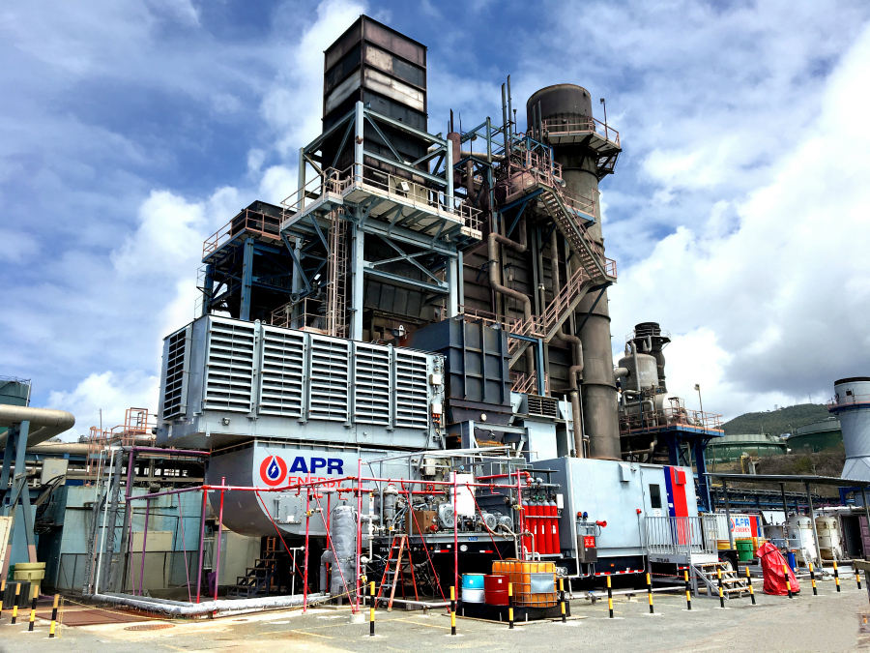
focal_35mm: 29
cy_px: 326
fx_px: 729
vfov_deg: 48.2
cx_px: 435
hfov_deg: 61.7
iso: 25
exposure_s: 1/1972
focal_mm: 4.15
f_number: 2.2
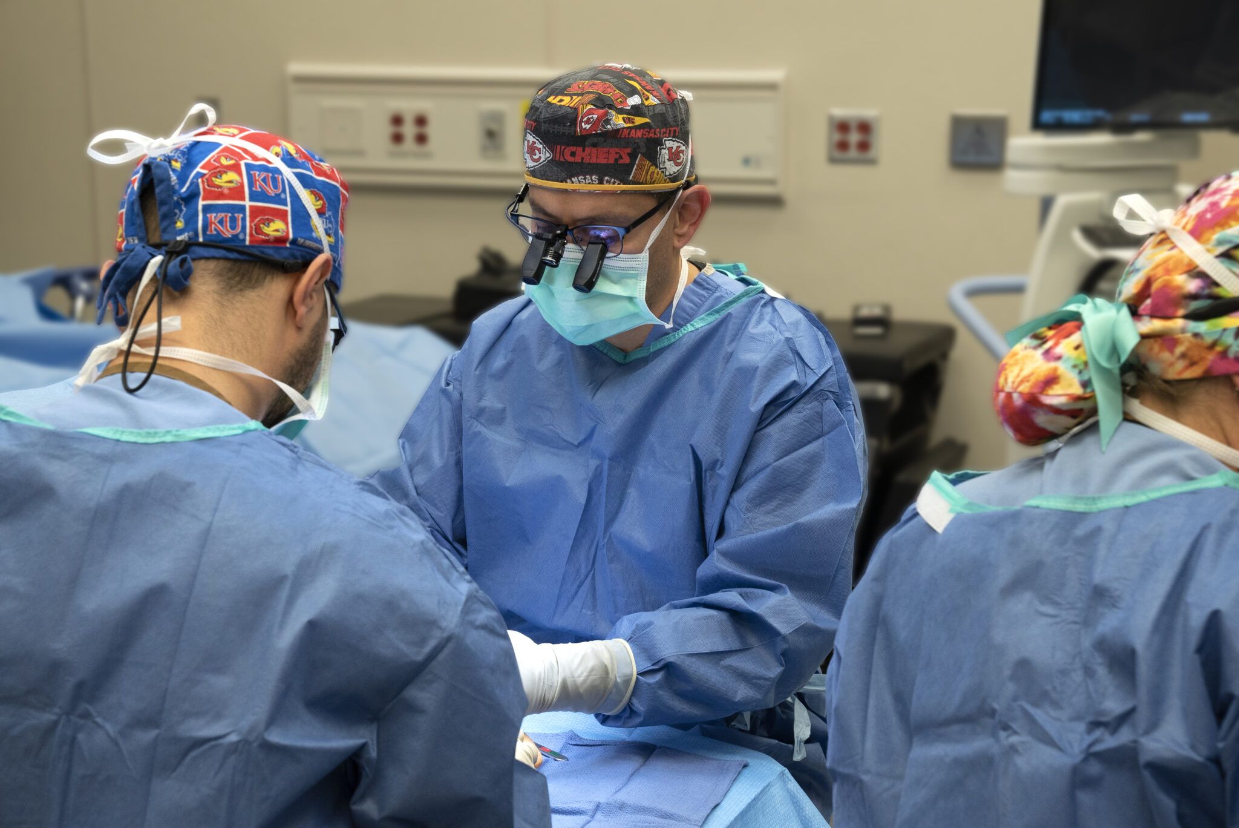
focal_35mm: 70
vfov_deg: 19.5
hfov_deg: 28.8
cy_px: 414
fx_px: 2410
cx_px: 620
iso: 1600
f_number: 9
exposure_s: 1/200
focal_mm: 70
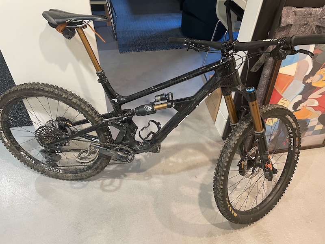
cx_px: 162
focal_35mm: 26
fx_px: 244
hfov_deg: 67.3
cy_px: 122
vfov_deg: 53.1
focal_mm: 4.2
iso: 250
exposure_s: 1/60
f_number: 1.6
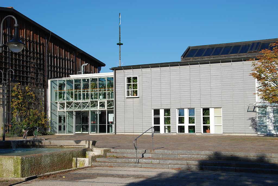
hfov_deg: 36.8
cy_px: 93
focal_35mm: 54
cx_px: 139
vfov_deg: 25.1
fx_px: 417
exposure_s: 1/320
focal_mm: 36
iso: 100
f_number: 9
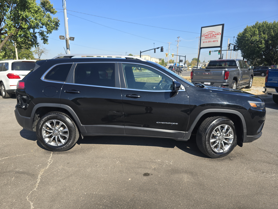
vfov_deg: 58.9
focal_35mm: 23
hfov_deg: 73.9
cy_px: 104
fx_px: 185
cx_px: 139
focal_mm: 6.3
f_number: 1.7
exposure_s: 1/487
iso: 12
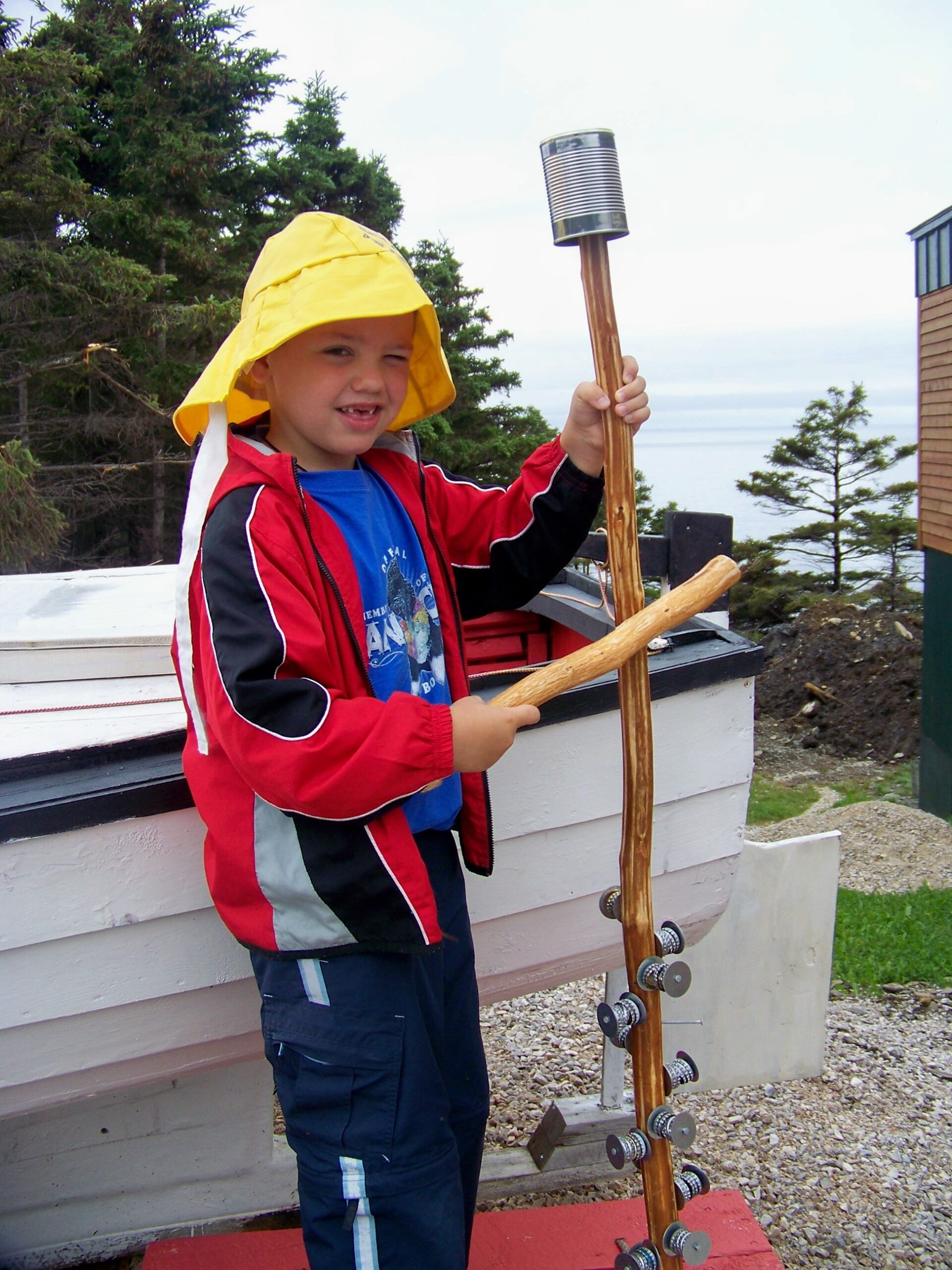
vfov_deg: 51.4
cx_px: 476
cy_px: 635
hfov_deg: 39.7
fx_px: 1320
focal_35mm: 36
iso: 64
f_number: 2.8
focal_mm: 5.85
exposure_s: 1/400
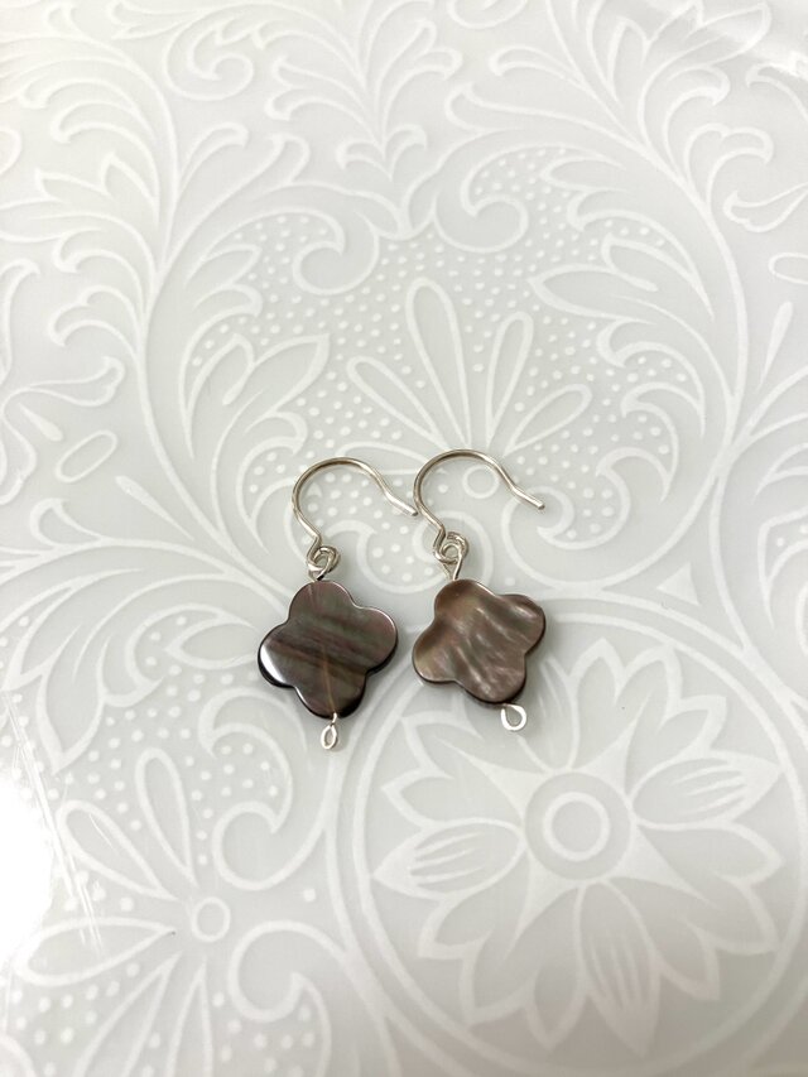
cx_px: 404
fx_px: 871
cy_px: 538
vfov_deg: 63.4
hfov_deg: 49.8
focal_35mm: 28
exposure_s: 1/60
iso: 64
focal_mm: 3.99
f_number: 1.8
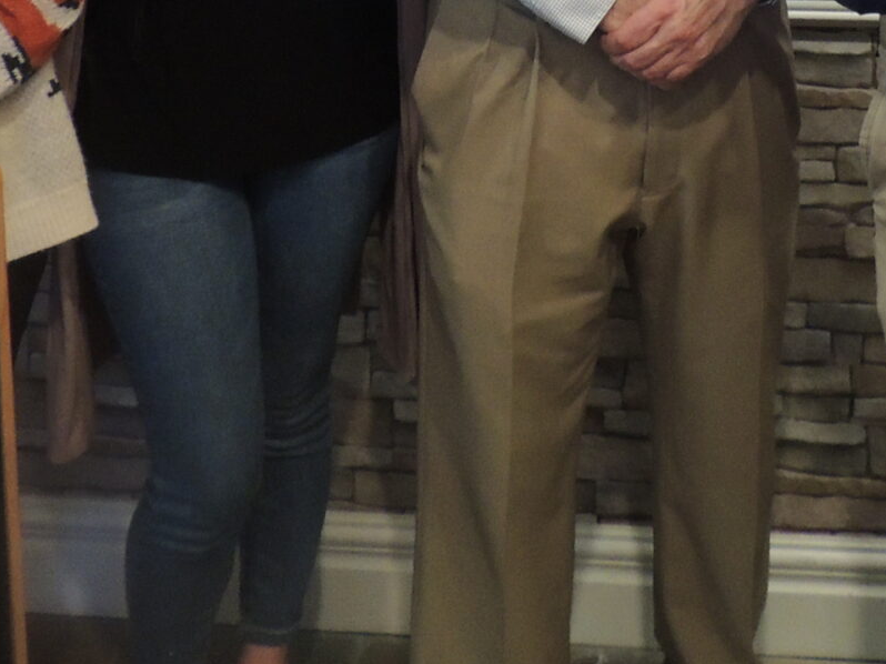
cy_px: -293
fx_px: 1970
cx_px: 689
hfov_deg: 25.0
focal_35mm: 77
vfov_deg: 17.4
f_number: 3
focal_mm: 4.3
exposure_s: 1/10
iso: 400
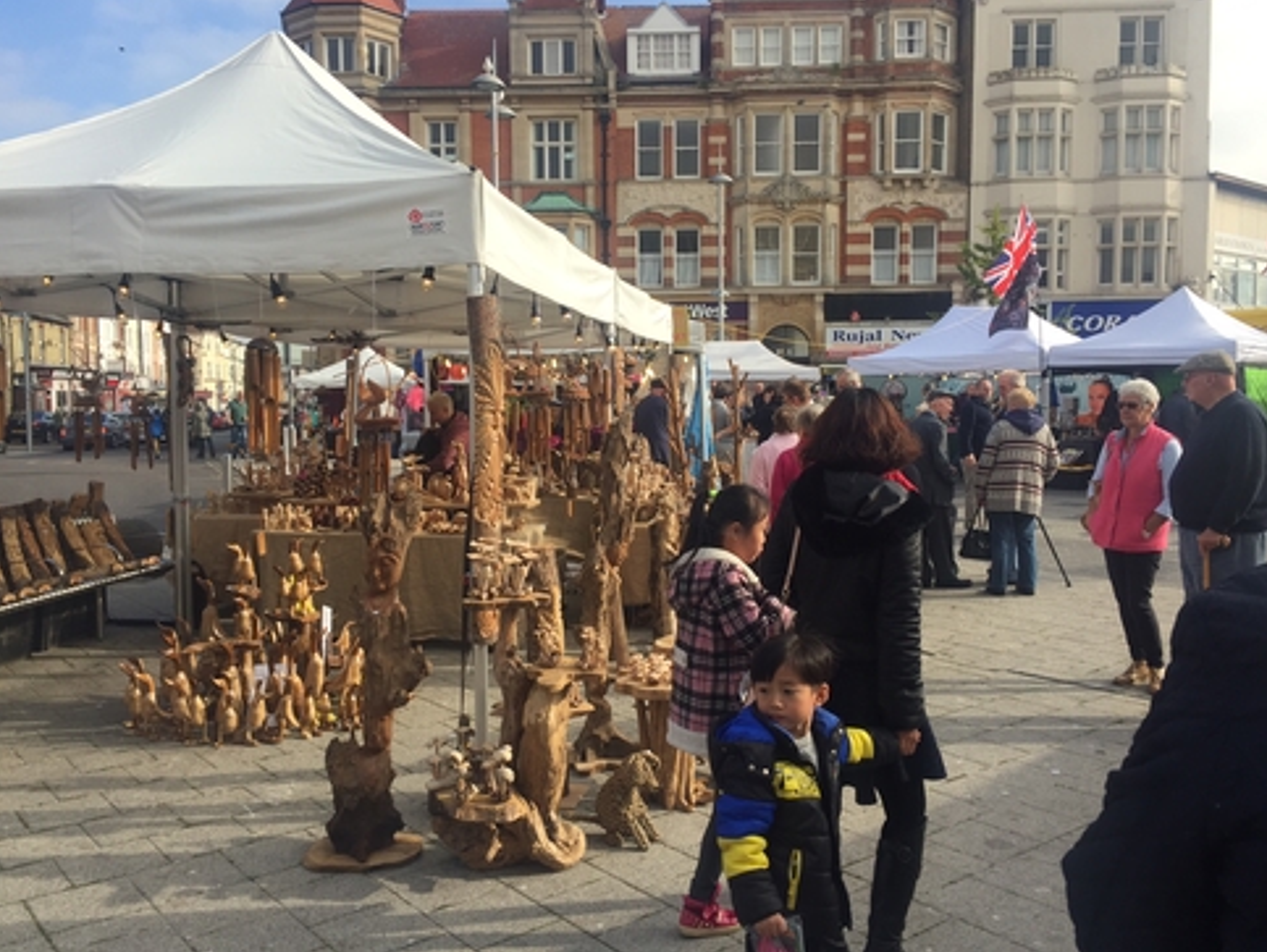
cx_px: 653
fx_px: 1099
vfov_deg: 46.8
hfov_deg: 59.9
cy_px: 463
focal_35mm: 30
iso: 32
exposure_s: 1/1163
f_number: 2.2
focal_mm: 4.15
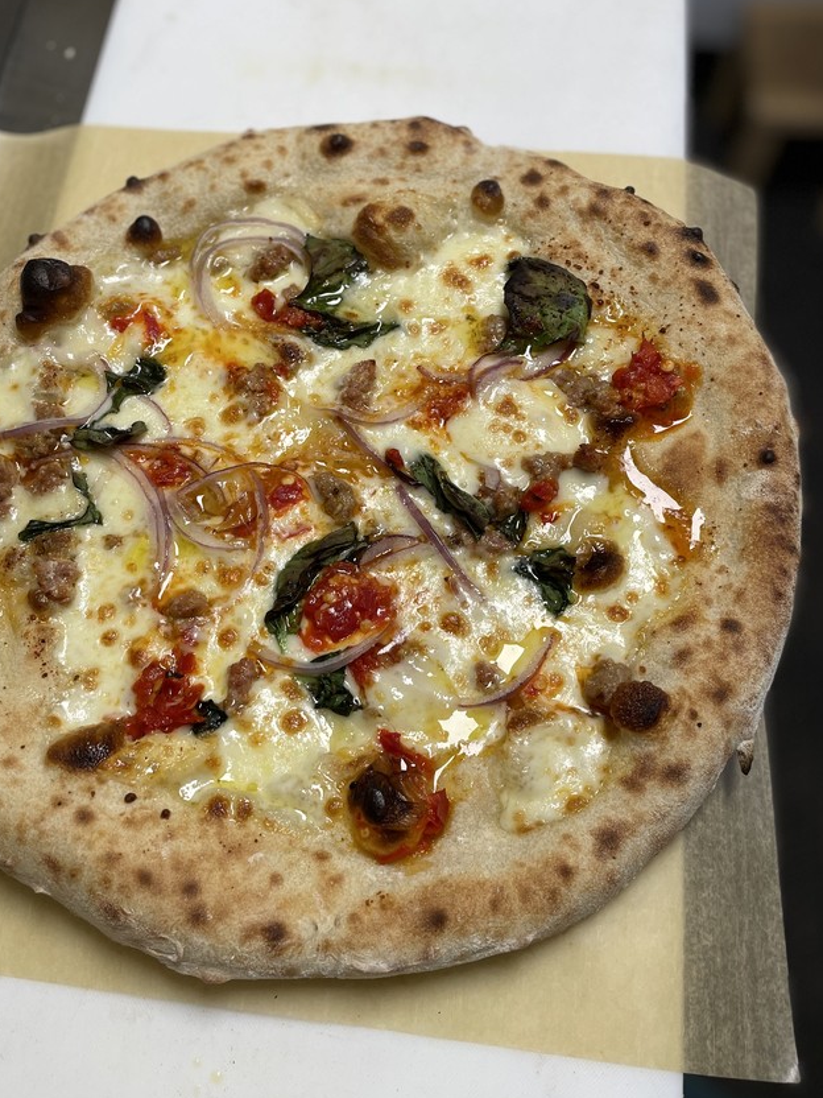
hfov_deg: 43.9
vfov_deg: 56.8
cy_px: 513
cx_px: 331
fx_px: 1014
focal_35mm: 32
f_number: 1.6
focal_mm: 4.2
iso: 40
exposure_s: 1/62
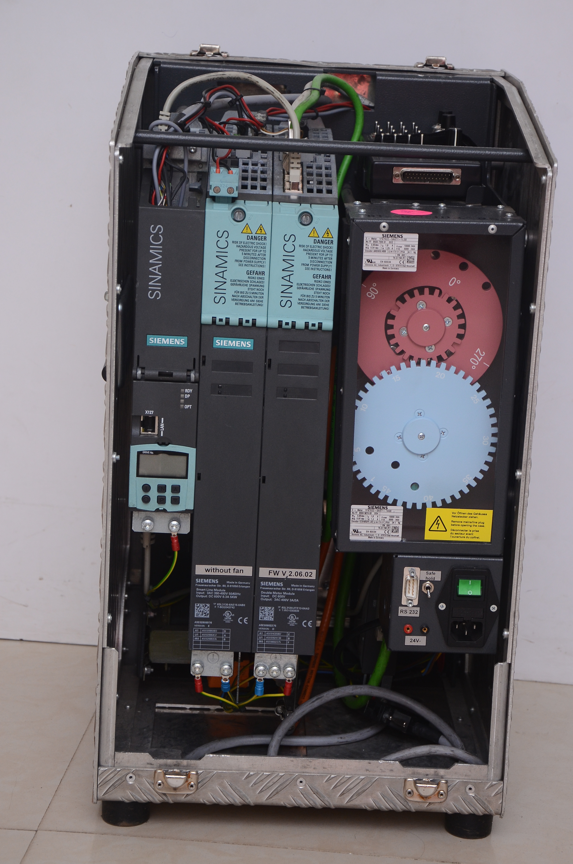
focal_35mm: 84
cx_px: 306
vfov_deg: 24.2
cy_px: 455
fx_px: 2014
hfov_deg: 16.2
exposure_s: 1/125
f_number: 5.6
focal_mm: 52
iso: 500
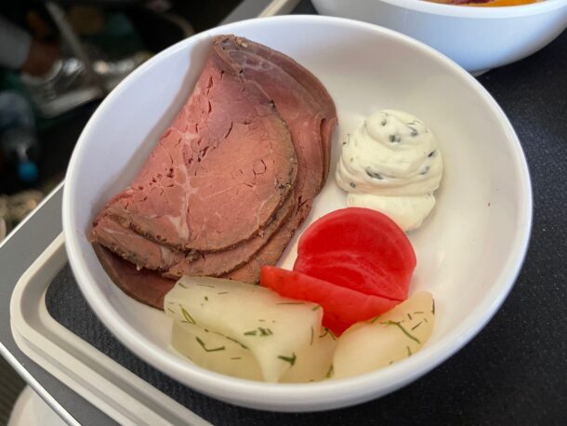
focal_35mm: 26
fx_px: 426
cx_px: 284
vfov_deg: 53.1
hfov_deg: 67.3
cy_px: 213
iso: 320
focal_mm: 5.1
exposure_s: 1/54
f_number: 1.6
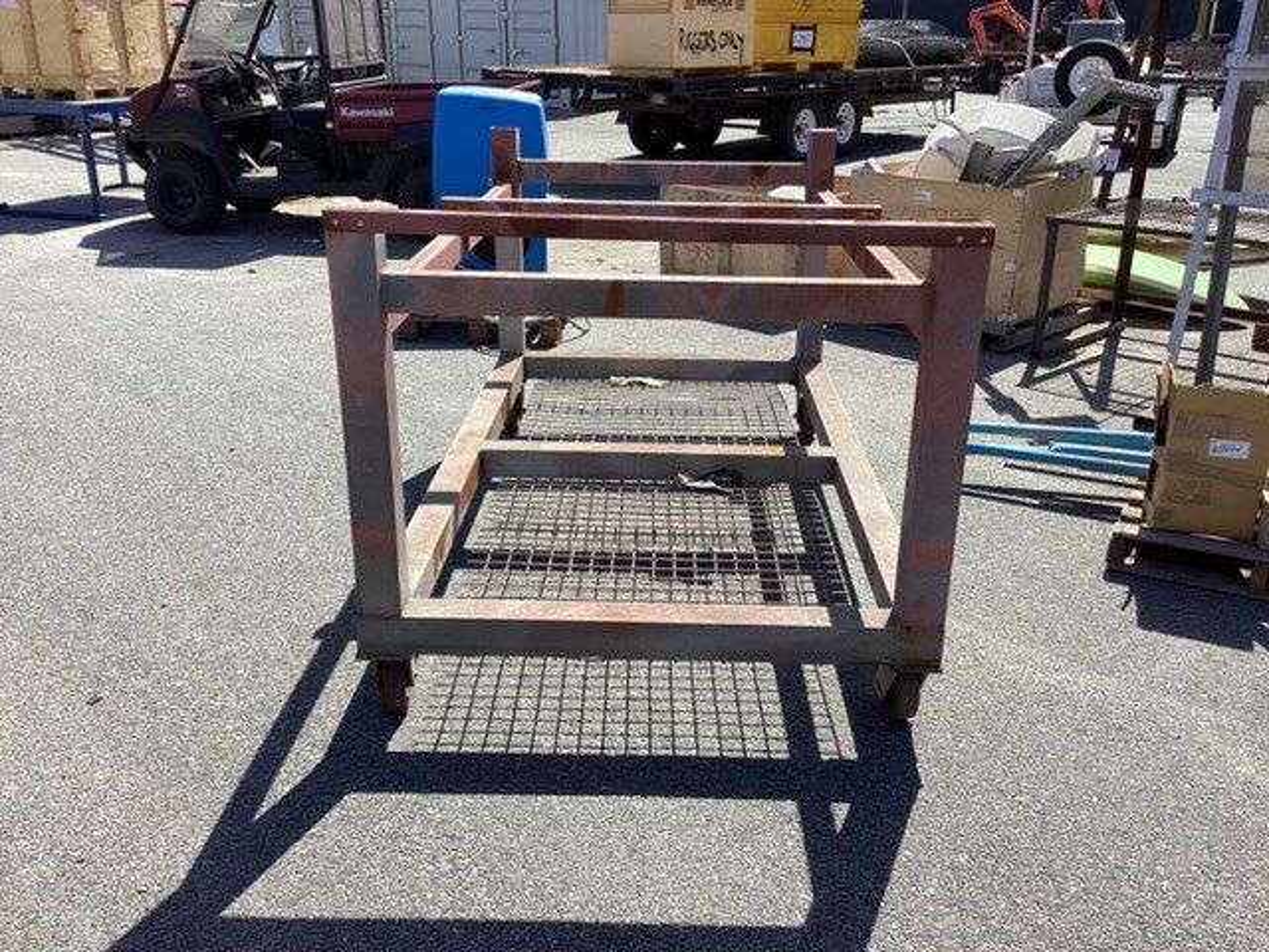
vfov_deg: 45.4
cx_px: 634
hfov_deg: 58.4
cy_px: 476
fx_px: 1136
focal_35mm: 31
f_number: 2.4
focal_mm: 3.3
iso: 25
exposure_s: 1/886
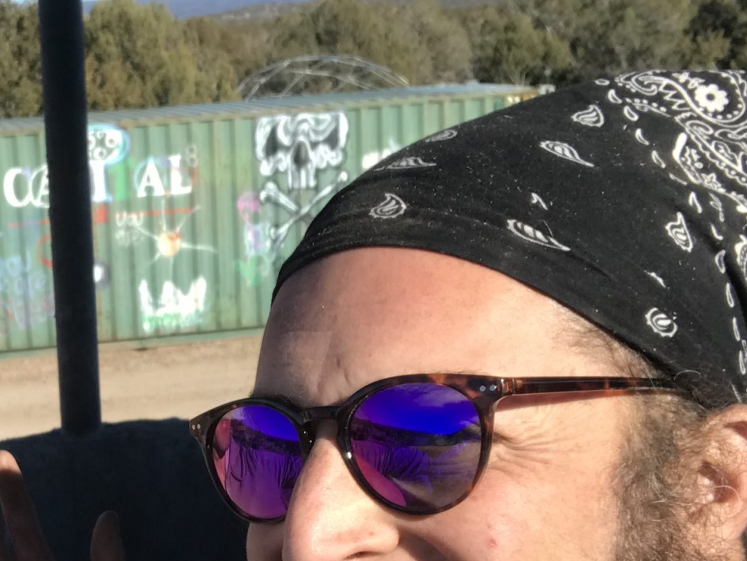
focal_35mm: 70
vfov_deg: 20.8
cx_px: 65
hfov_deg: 26.7
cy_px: 457
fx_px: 1512
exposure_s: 1/924
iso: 25
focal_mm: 2.87
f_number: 2.2
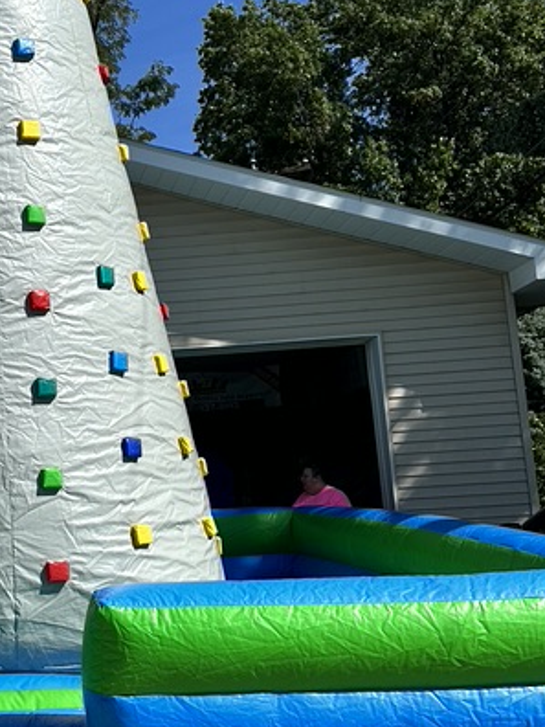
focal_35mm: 62
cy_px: 433
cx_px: -31
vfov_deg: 31.1
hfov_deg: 22.5
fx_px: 1302
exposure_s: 1/6211
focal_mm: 6.86
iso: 80
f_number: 1.78
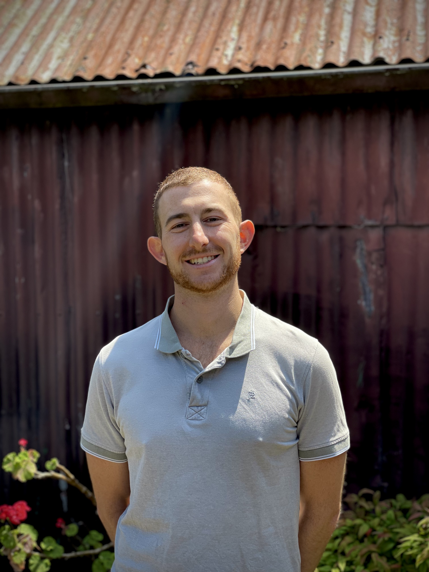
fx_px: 859
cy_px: 286
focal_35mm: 52
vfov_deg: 36.8
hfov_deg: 28.0
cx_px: 214
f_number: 2
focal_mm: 6
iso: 32
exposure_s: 1/727
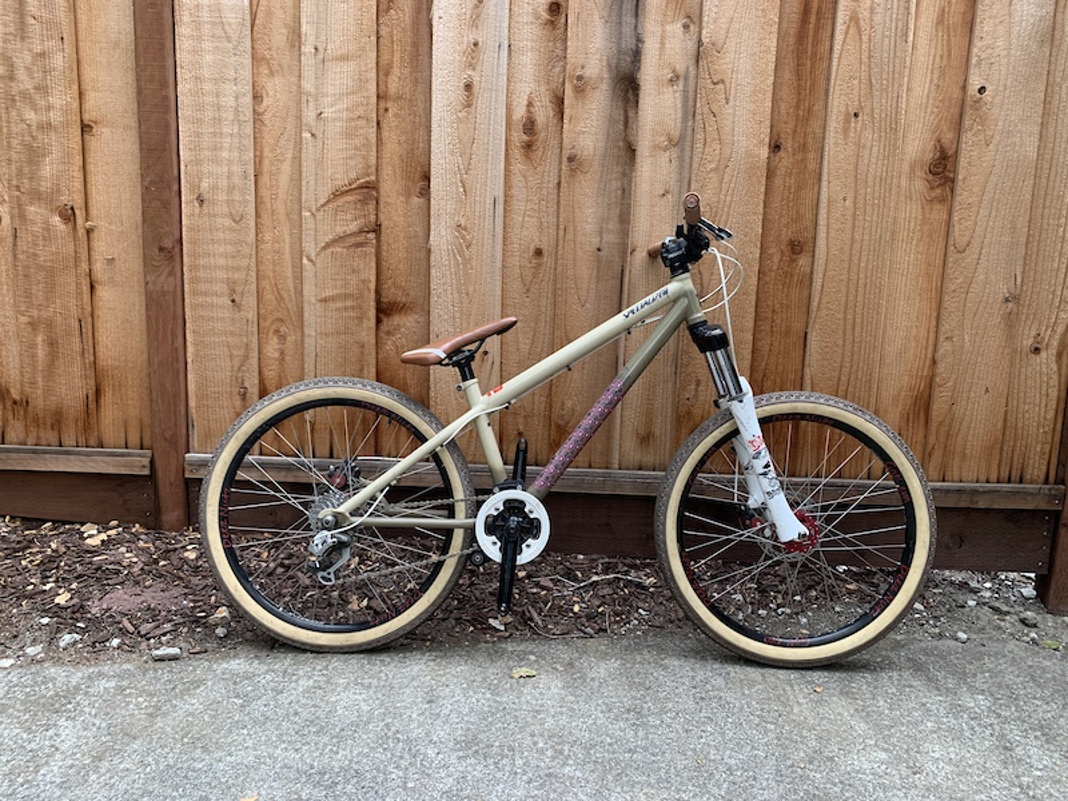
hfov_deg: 67.3
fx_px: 802
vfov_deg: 53.1
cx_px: 534
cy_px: 400
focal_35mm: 26
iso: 100
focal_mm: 4.25
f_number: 1.8
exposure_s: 1/112
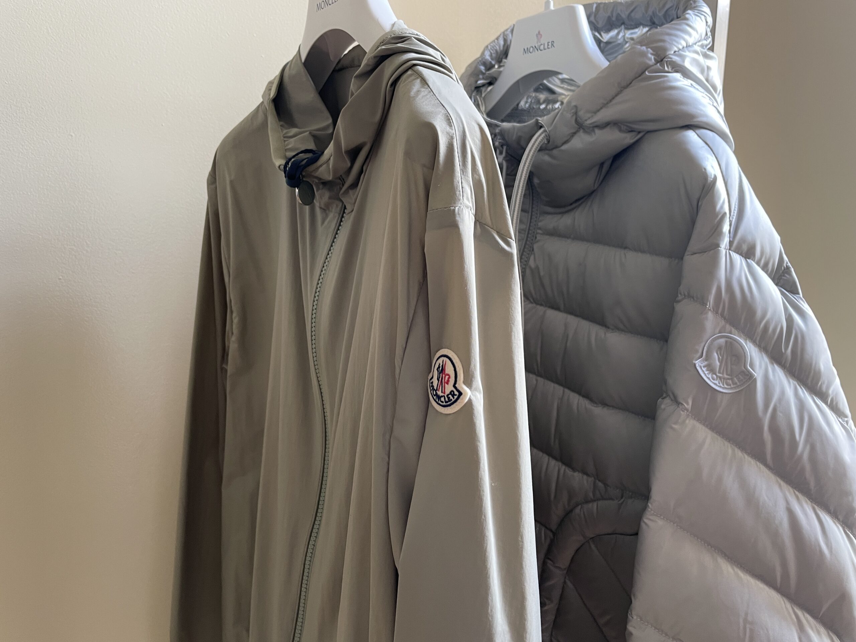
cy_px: 321
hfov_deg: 67.3
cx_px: 428
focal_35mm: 26
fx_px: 643
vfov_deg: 53.1
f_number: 1.6
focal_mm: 4.2
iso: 125
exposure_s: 1/68
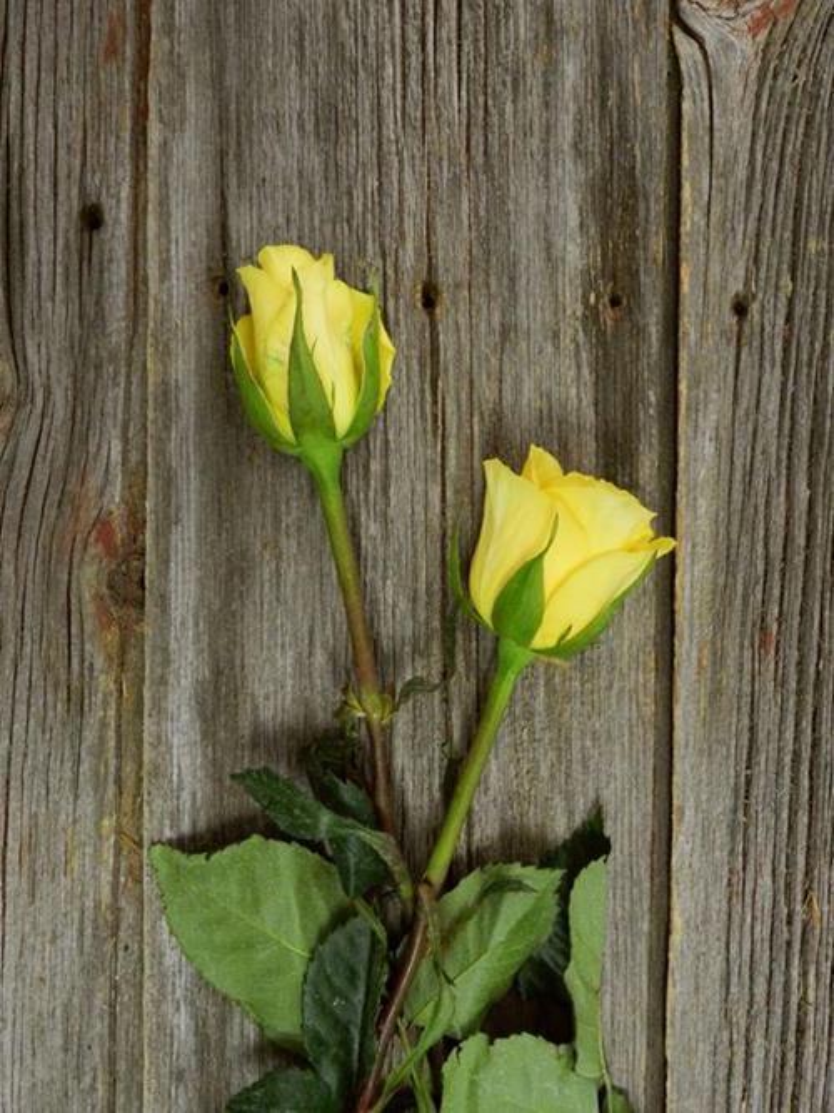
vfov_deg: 56.8
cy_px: 556
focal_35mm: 32
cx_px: 417
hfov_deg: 44.1
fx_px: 1028
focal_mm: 5.6
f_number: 3.7
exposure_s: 1/60
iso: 800
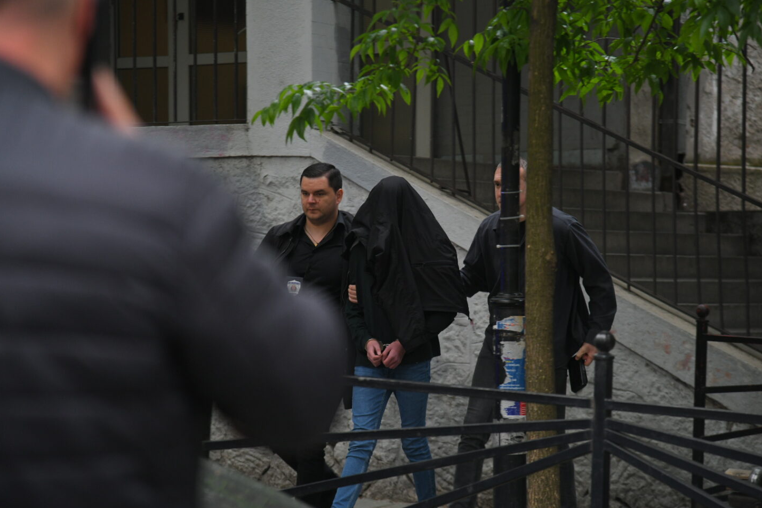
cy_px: 255
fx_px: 2731
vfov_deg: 10.6
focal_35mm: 129
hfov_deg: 15.9
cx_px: 381
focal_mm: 120
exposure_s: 1/125
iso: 1000
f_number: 4
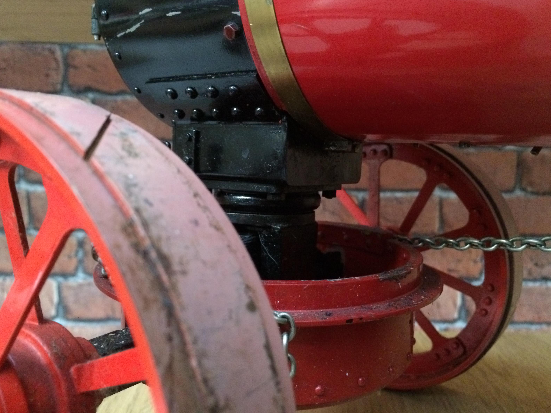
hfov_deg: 60.0
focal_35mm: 30
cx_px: 278
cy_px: 202
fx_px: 478
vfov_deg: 46.8
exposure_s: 1/15
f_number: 2.2
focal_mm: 4.15
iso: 800
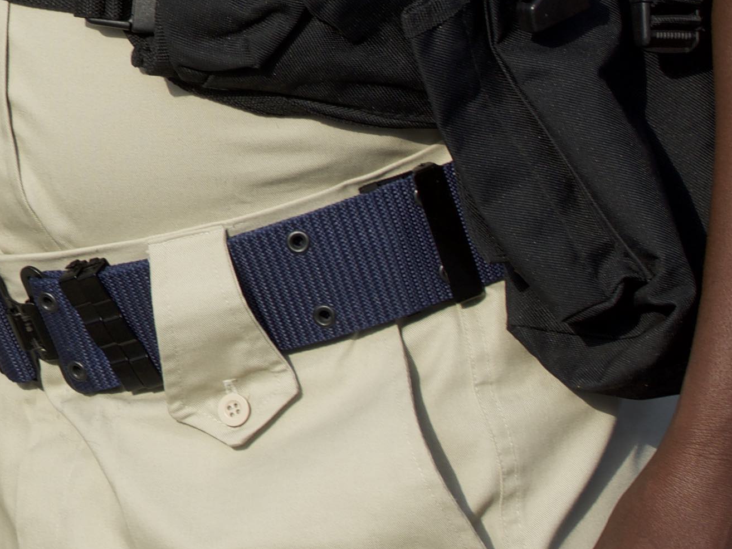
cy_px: -429
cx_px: -975
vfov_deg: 3.9
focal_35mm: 377
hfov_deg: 5.1
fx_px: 7974
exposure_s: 1/160
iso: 100
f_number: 13
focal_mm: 70
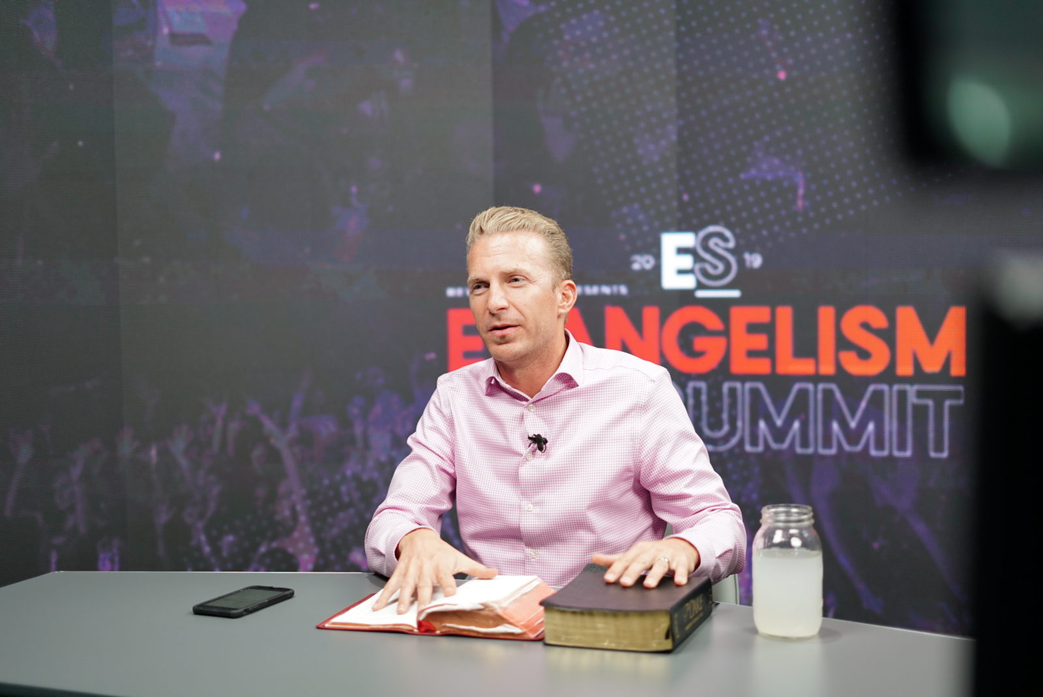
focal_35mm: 50
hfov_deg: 39.6
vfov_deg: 27.0
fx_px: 1449
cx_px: 522
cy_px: 348
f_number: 2
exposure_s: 1/100
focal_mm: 50
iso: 400
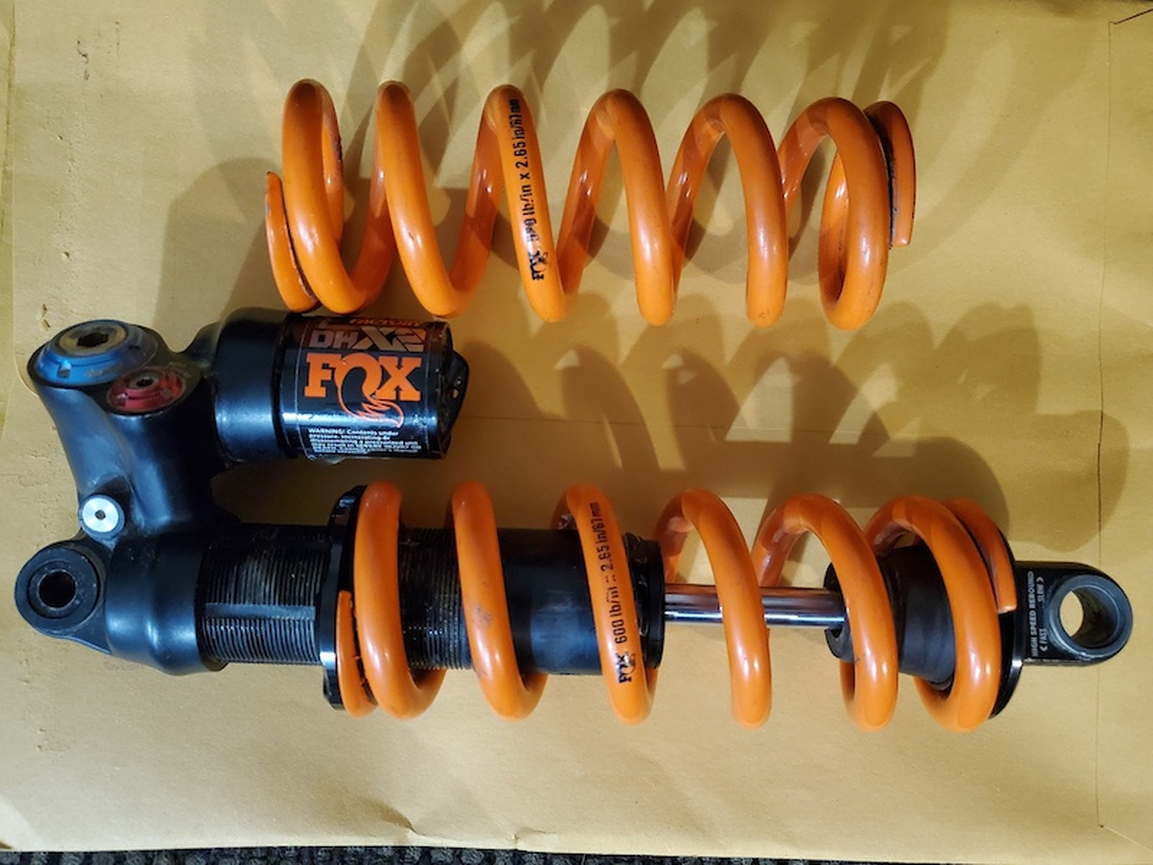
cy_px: 432
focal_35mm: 26
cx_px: 576
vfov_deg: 53.1
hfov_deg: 67.3
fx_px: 866
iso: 640
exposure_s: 1/40
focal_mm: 4.3
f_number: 1.5
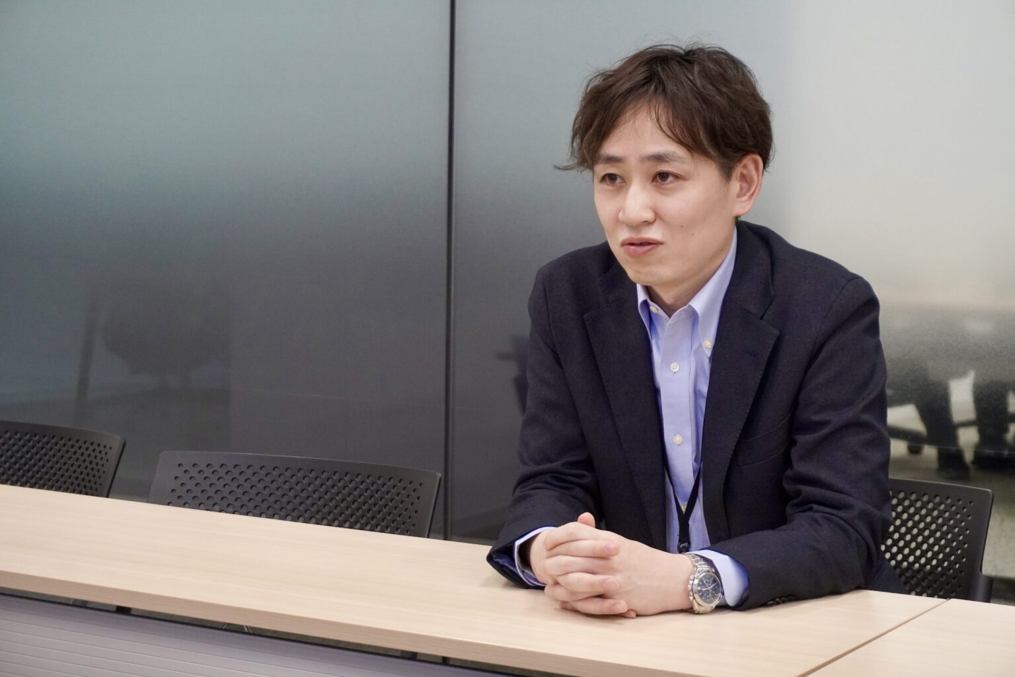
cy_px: 338
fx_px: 2114
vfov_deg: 18.2
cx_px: 508
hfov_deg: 27.0
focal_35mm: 75
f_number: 5.6
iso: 2000
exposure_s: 1/160
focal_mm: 50
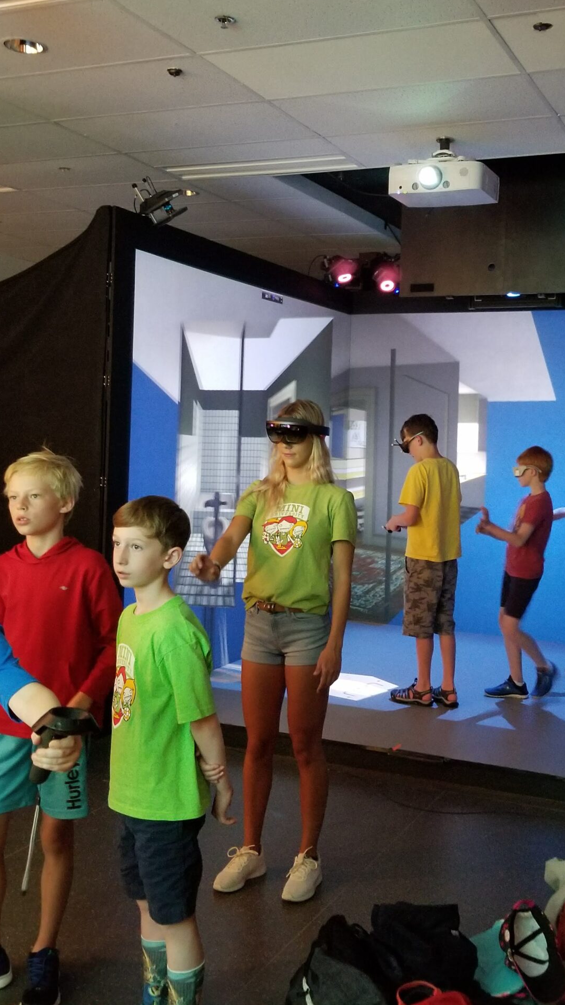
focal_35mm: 38
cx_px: 377
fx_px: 1012
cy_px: 501
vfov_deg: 52.8
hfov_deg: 30.9
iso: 500
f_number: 1.7
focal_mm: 4.25
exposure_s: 1/10
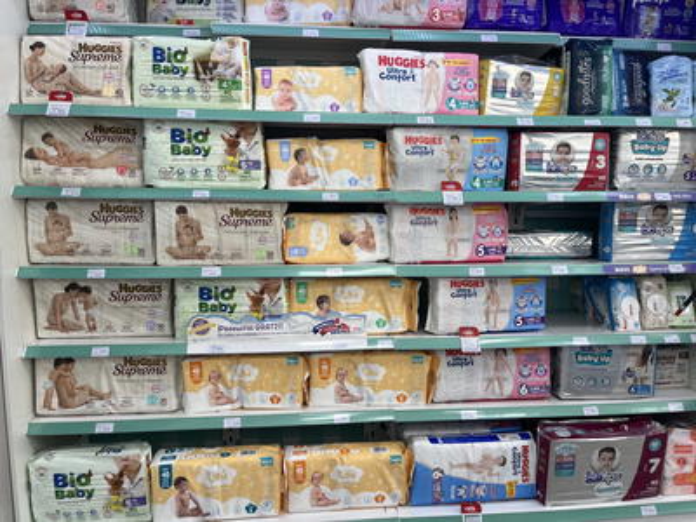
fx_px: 523
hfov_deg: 67.3
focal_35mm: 26
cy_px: 261
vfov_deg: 53.1
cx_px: 348
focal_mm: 5.1
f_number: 1.6
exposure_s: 1/120
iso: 50
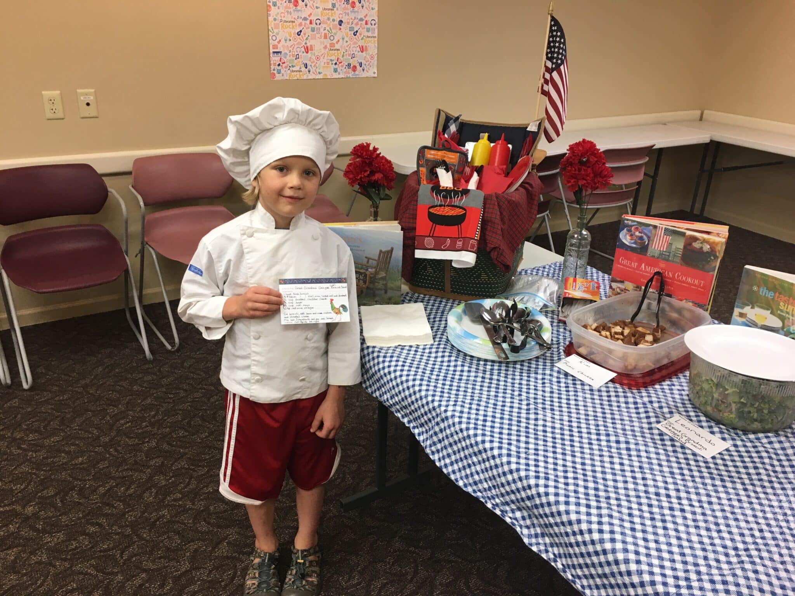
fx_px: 666
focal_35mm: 29
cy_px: 298
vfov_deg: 48.2
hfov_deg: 61.7
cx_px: 398
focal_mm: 4.15
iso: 32
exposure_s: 1/30
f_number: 2.2
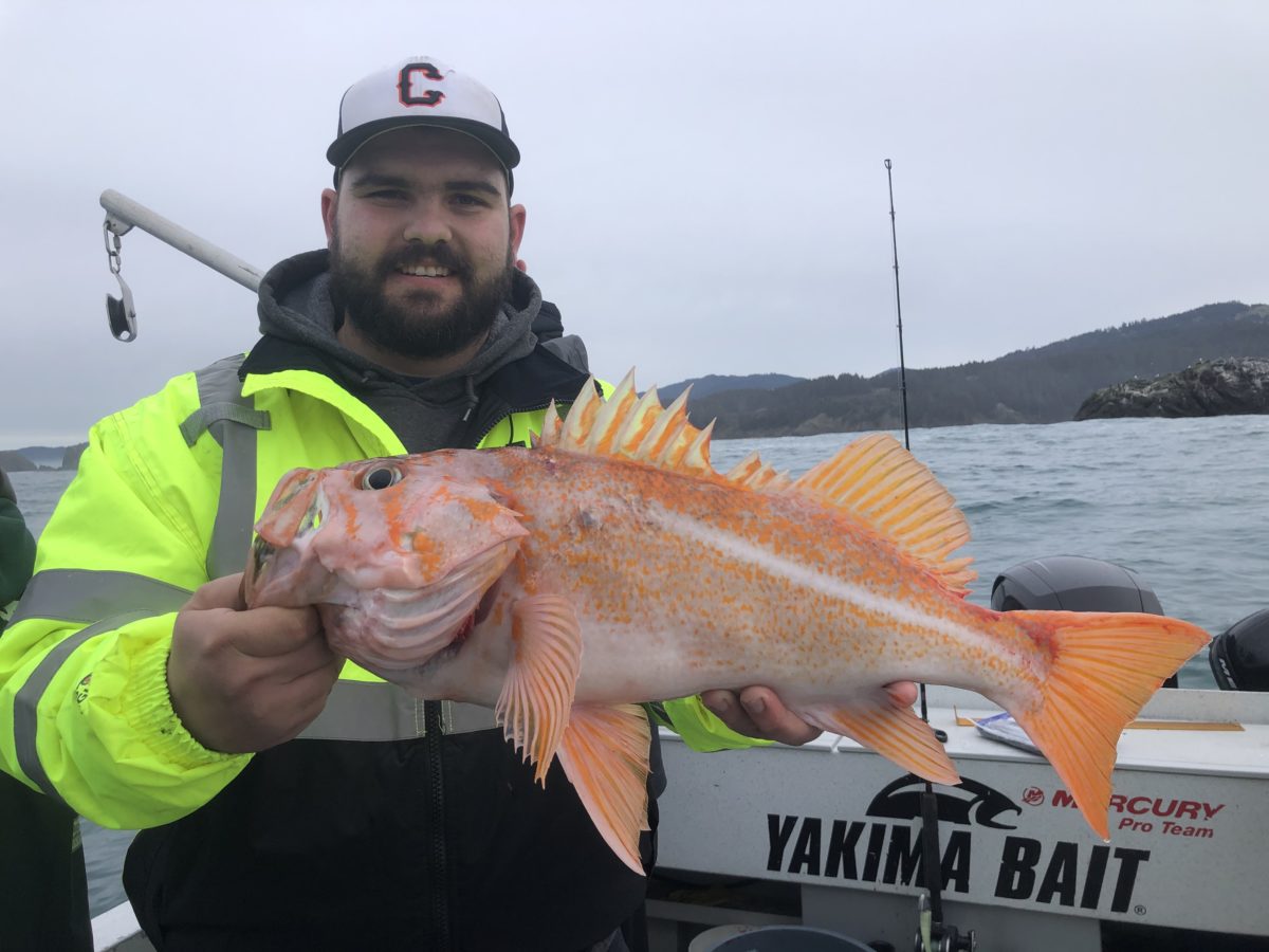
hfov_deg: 63.4
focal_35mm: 28
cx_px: 634
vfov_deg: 49.7
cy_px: 476
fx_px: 1026
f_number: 1.8
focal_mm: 3.99
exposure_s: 1/676
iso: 20
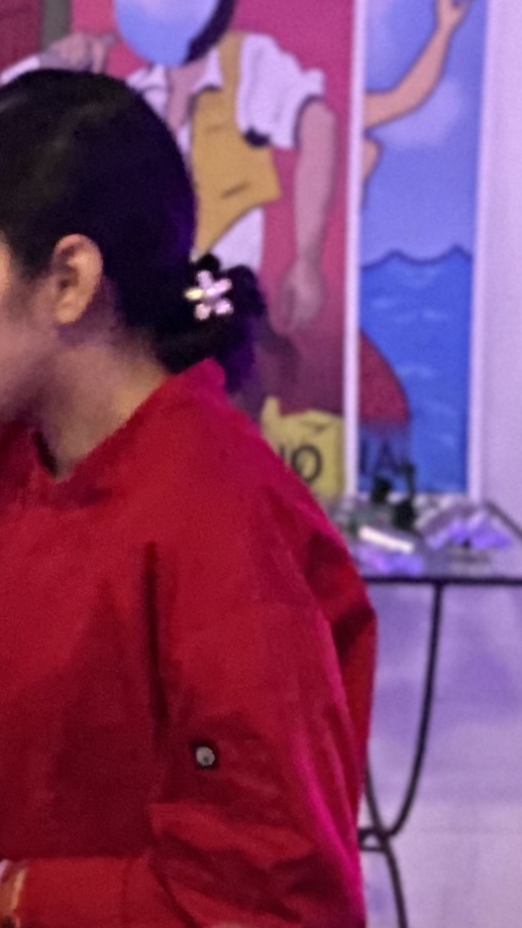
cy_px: 1765
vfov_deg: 8.4
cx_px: -261
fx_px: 6000
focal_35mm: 244
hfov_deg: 4.9
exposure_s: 1/15
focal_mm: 6
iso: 800
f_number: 2
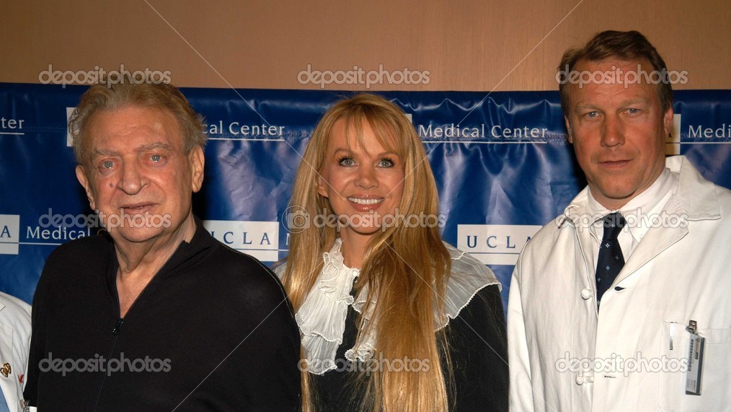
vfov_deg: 15.9
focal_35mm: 76
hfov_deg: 27.9
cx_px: 364
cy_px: 220
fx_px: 1474
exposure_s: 1/180
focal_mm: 48
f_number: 5.6
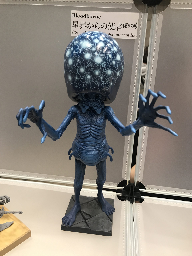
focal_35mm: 28
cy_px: 128
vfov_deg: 63.4
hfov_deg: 49.7
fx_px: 207
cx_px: 96
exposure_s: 1/17
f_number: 1.8
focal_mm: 3.99
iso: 50
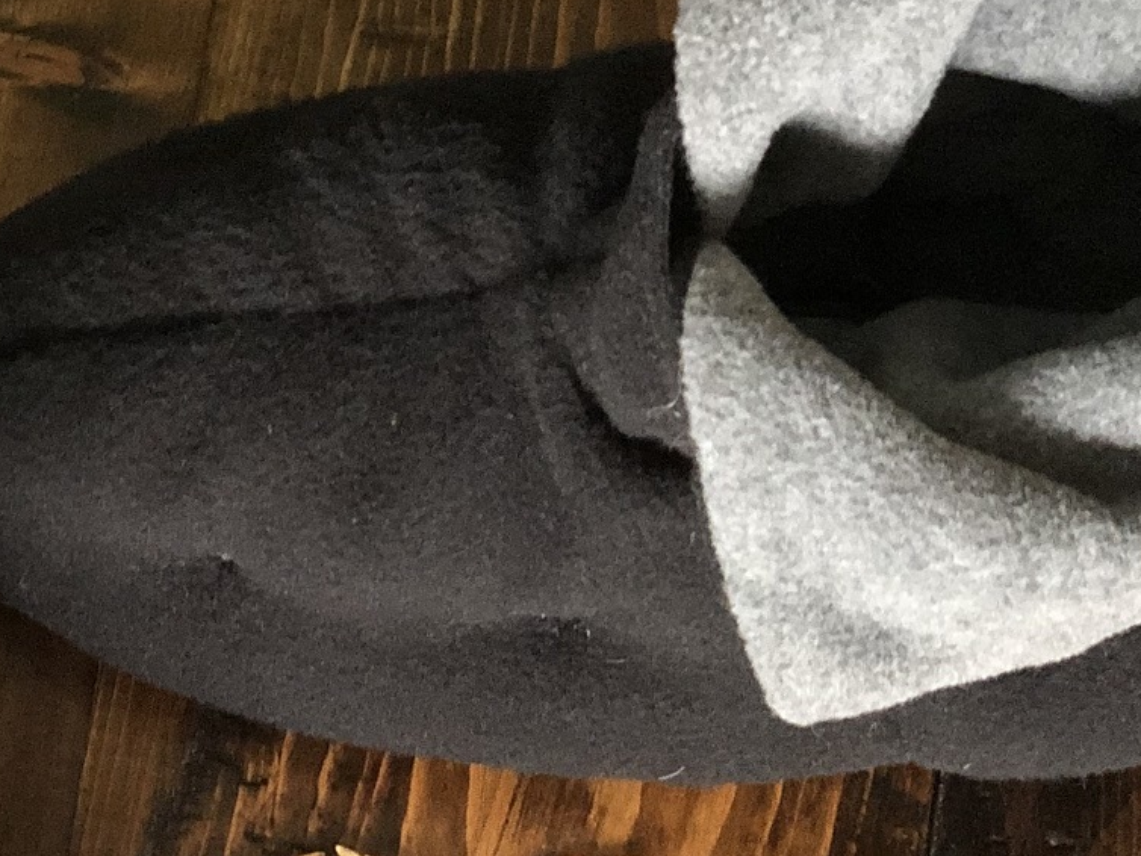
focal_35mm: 139
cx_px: 256
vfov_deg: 10.6
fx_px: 4583
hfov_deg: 14.1
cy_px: 743
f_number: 2.4
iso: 250
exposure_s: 1/8
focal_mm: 6
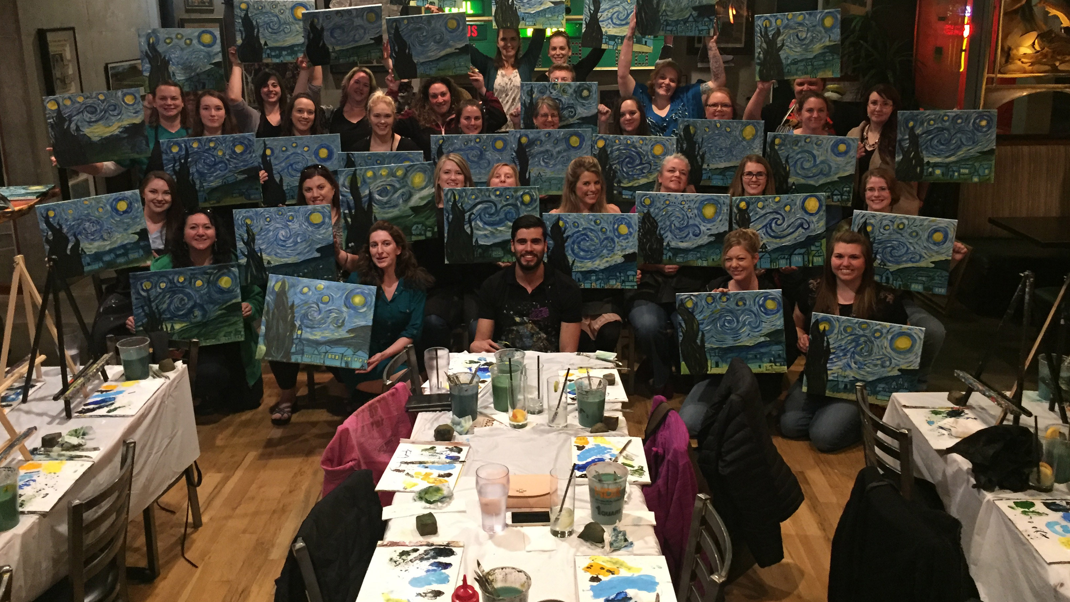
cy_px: 230
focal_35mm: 32
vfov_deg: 36.5
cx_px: 535
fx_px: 908
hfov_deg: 61.0
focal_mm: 4.15
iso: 250
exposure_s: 1/15
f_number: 2.2
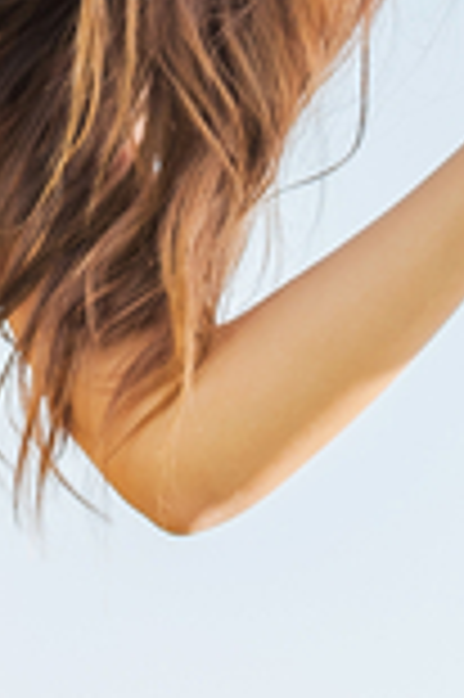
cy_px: -304
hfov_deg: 2.9
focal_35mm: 471
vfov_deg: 4.4
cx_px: 115
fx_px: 9126
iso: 200
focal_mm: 86
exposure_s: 1/800
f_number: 4
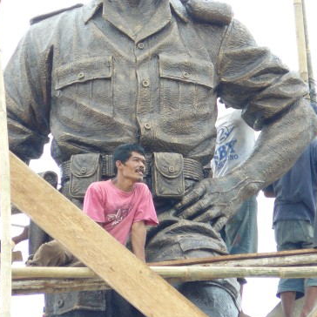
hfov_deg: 3.0
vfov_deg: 3.0
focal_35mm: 591
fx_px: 6123
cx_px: 157
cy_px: 111
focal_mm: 63.3
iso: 100
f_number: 5.6
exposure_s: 1/60
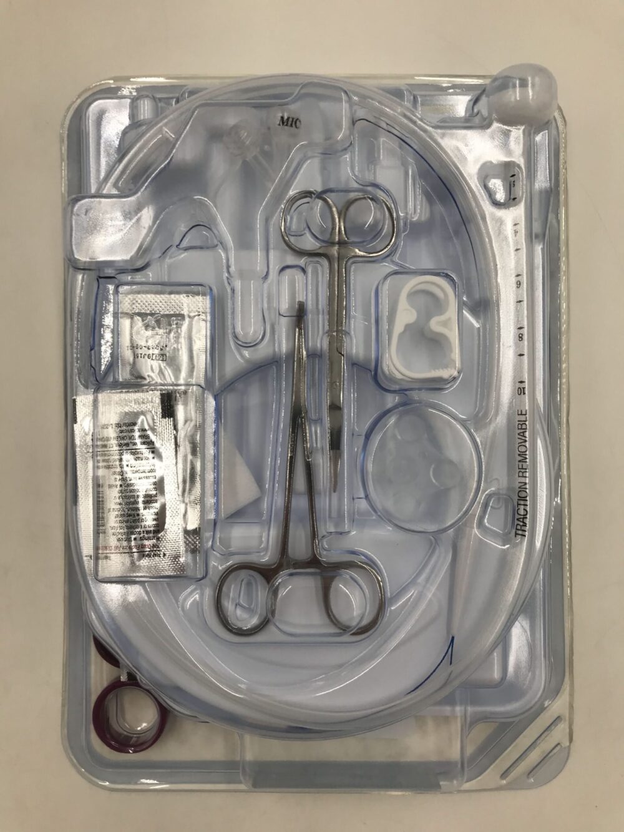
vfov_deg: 63.4
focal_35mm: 28
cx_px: 312
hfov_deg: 49.8
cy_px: 416
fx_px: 673
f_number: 1.8
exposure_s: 1/60
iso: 32
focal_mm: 3.99
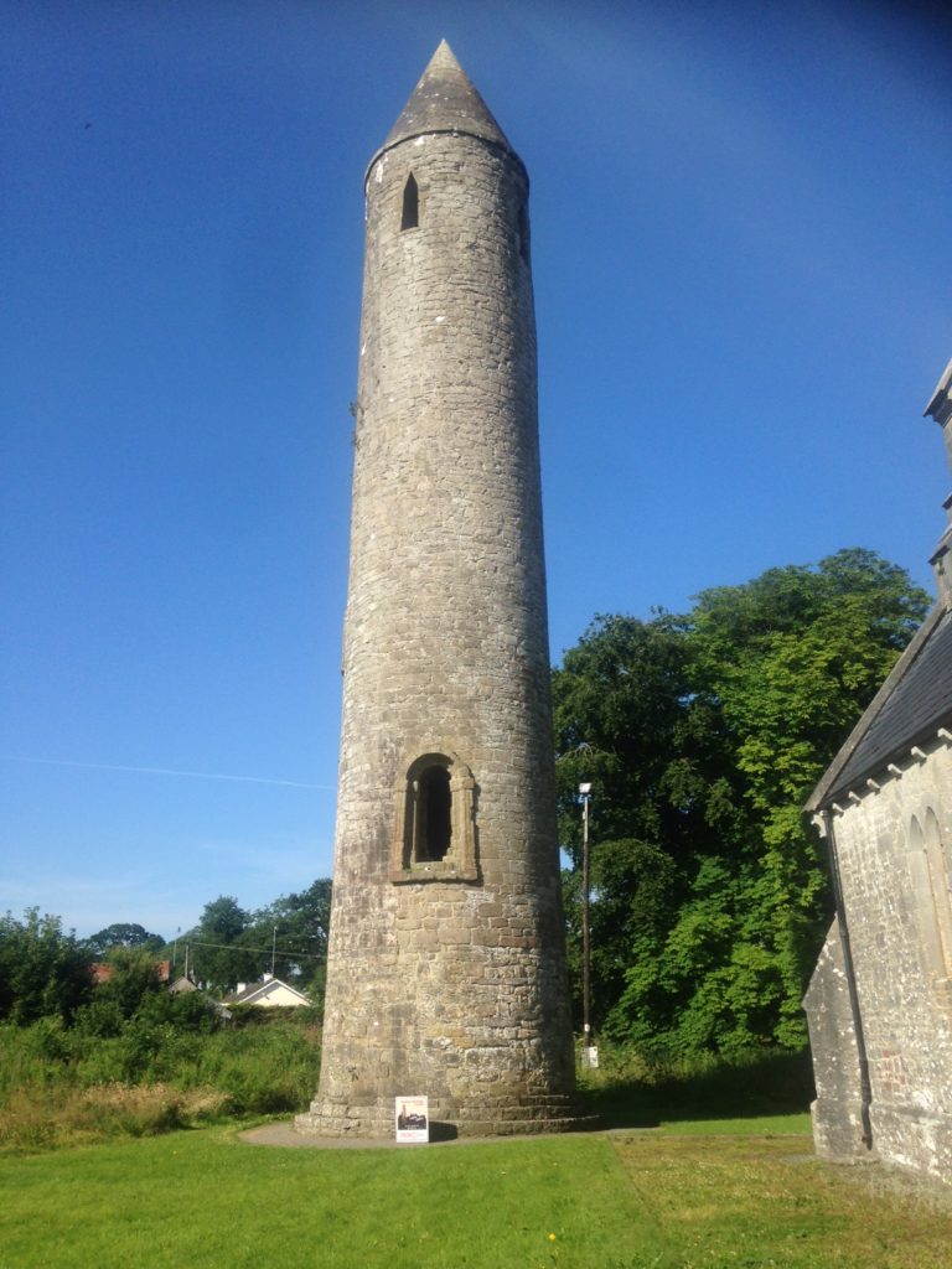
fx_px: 1210
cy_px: 634
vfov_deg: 55.4
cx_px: 476
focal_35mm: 33
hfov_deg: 42.9
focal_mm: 4.12
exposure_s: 1/1595
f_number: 2.4
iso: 50
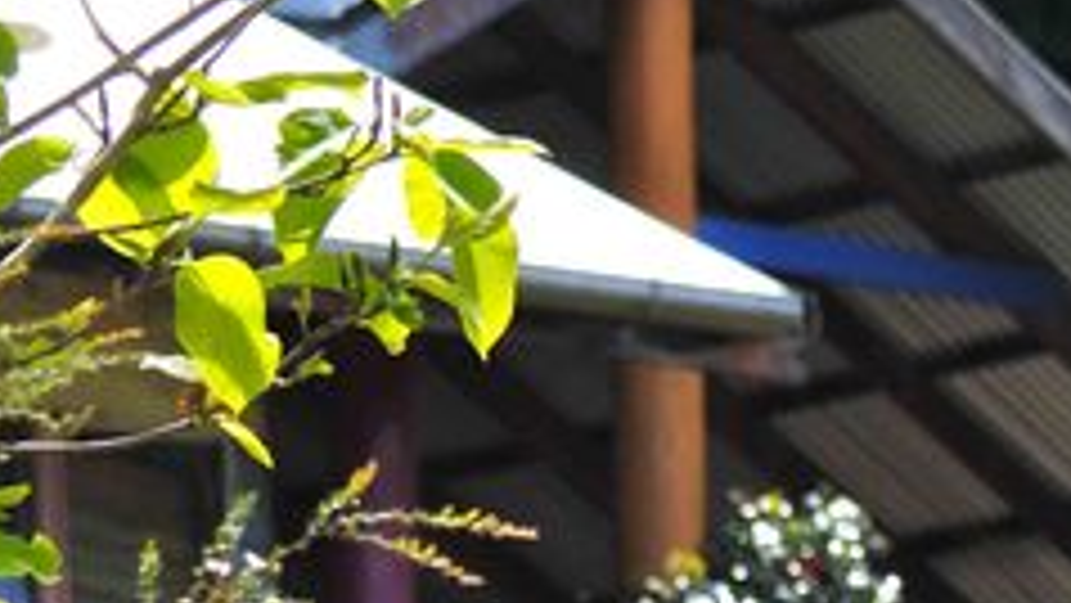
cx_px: 868
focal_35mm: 420
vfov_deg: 2.9
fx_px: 11920
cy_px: 925
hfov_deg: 5.1
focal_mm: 85
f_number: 5
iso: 100
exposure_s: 1/400
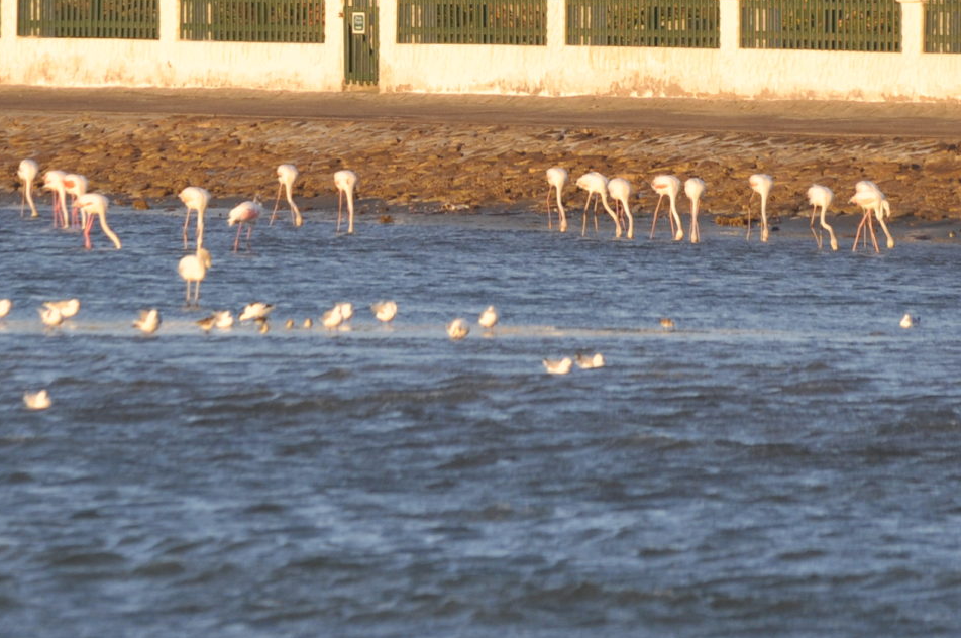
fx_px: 29030
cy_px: -116
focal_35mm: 1089
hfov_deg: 1.9
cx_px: 348
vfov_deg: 1.3
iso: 200
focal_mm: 270
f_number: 5.6
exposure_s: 1/400
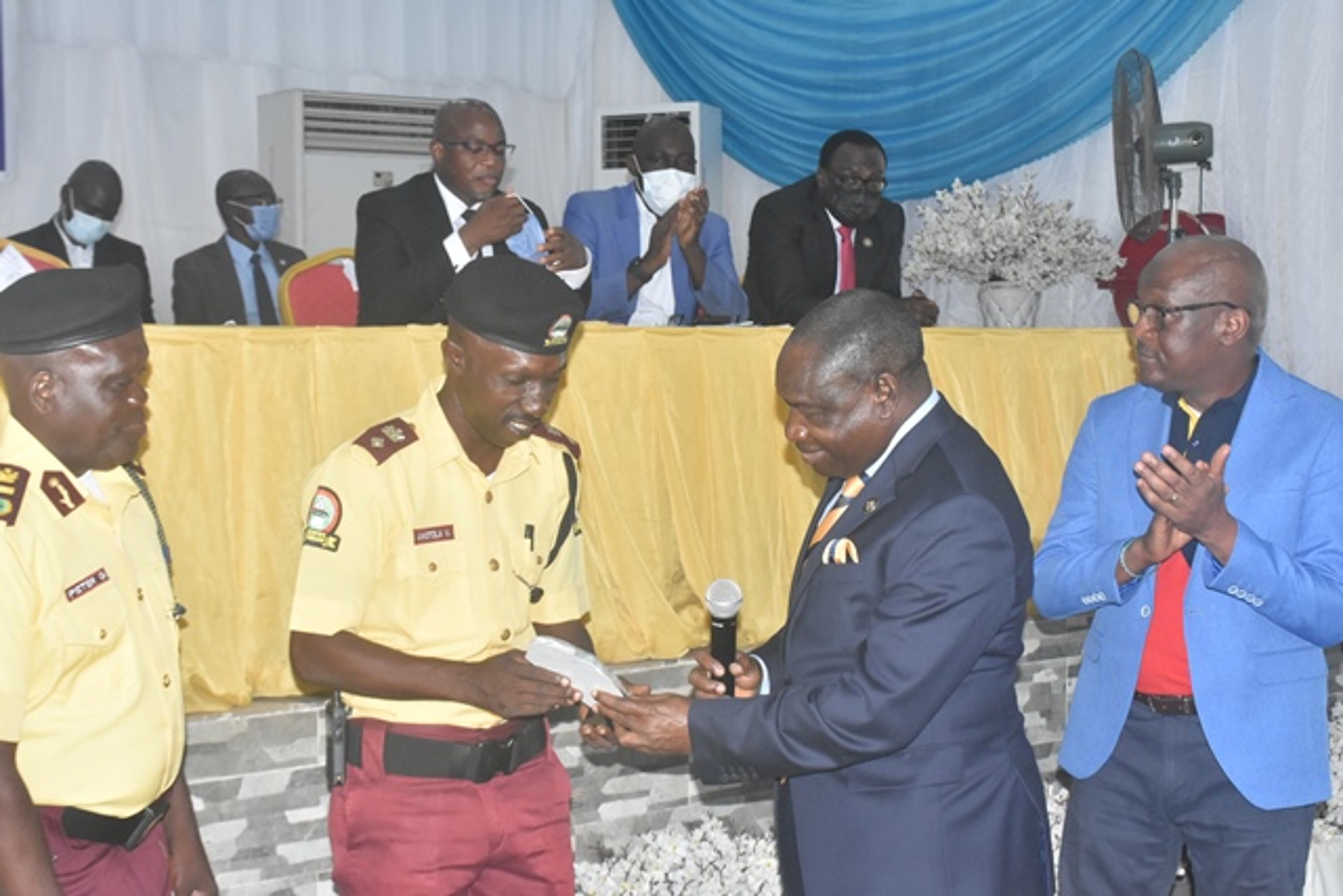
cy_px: 448
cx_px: 672
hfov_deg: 35.0
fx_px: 2127
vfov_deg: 23.8
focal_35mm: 57
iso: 2500
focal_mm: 38
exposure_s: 1/80
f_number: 8
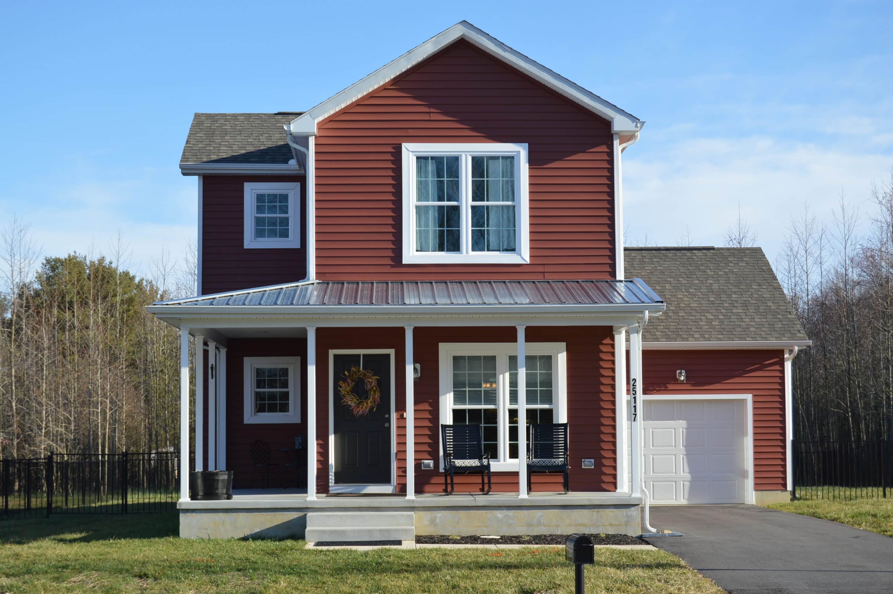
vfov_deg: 21.5
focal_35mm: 63
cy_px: 297
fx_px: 1561
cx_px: 446
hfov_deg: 31.9
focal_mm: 42
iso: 100
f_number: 8
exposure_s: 1/250
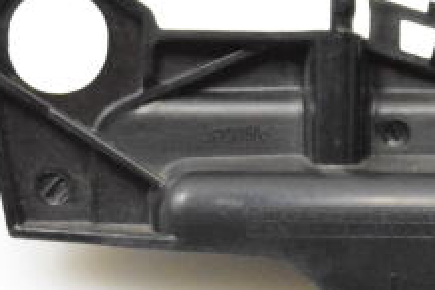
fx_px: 2755
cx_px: 906
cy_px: 135
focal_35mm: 228
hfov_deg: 8.5
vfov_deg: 6.0
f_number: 9
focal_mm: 32
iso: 6400
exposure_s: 1/320
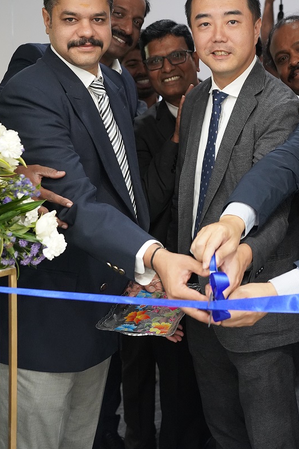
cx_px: 220
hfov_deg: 21.7
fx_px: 773
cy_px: 145
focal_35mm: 62
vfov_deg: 32.1
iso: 4000
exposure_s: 1/160
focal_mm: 41
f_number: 4
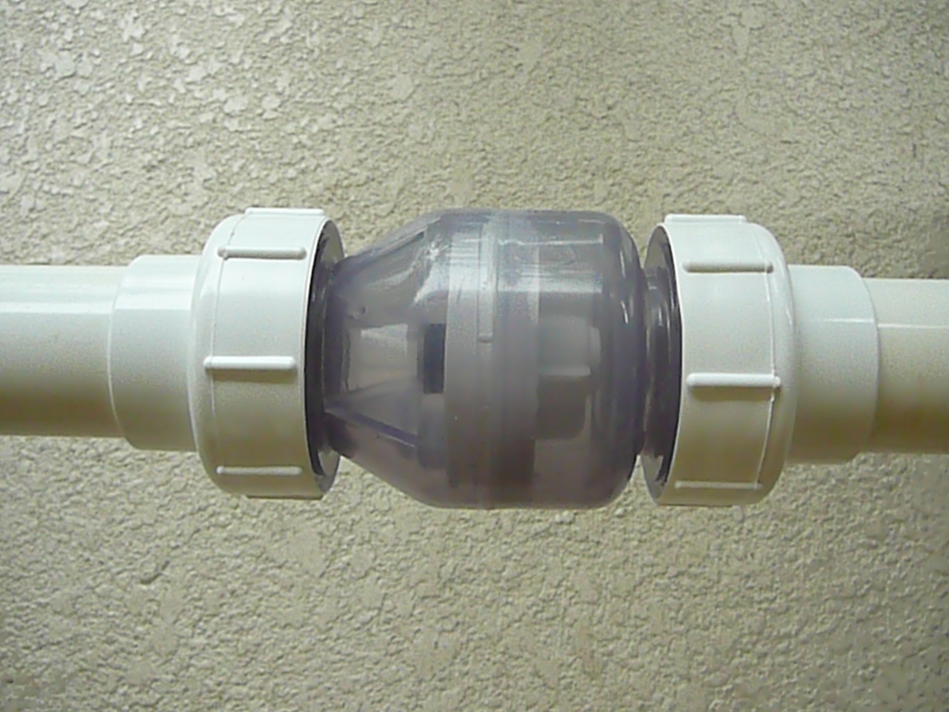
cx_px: 474
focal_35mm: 35
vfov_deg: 40.7
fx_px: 960
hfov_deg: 52.6
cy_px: 356
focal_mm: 5.2
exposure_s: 1/800
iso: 800
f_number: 2.8
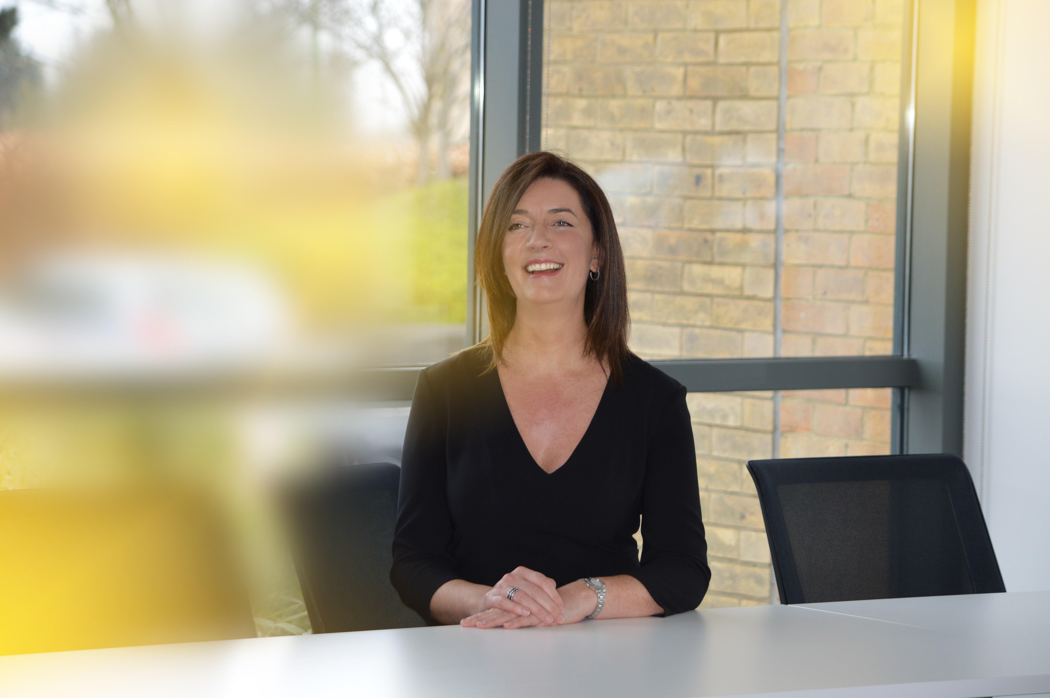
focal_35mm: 147
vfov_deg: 9.3
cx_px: 525
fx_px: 4284
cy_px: 349
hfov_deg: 14.0
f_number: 4.5
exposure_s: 1/125
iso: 400
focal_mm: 98
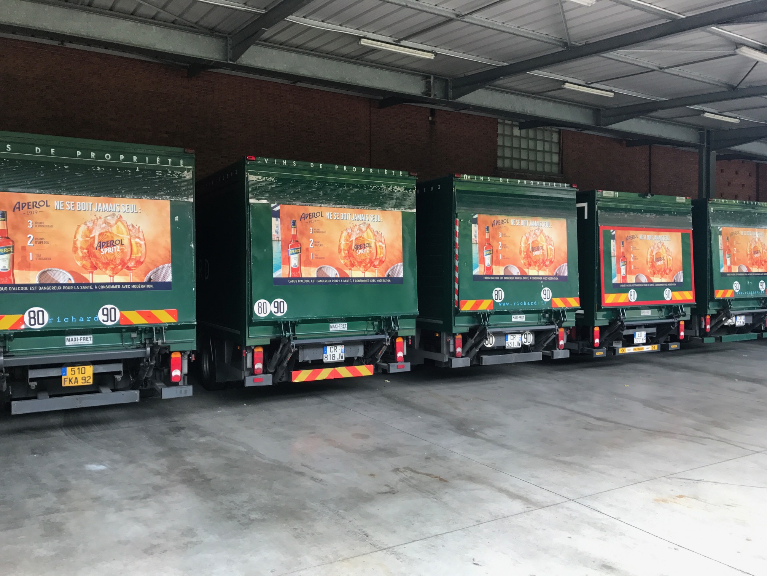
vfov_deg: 49.7
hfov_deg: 63.4
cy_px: 288
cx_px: 384
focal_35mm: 28
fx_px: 620
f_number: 1.8
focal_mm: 3.99
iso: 40
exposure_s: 1/90
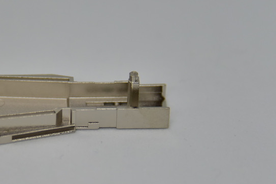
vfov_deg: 3.3
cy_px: 115
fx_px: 3213
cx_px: 41
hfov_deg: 4.9
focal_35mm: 419
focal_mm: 210
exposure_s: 1/250
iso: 900
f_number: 5.6
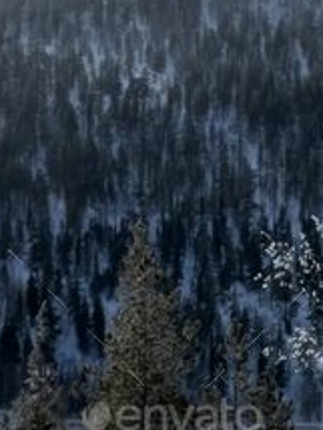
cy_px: -298
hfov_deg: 5.2
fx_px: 3514
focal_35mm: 283
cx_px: 467
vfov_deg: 6.8
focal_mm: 9
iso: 32
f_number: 2.8
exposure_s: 1/1900
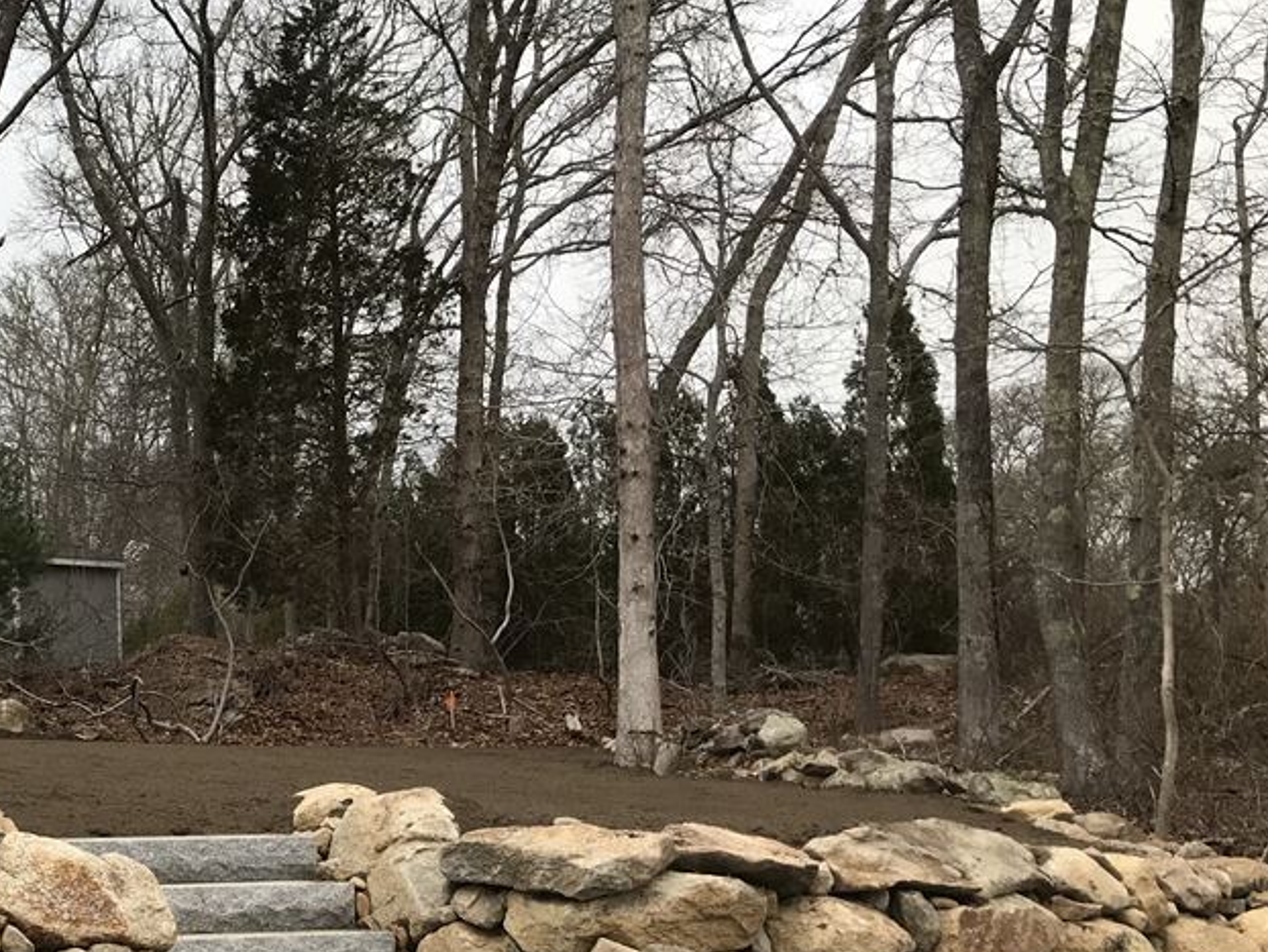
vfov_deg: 26.5
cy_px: 785
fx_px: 1979
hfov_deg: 33.1
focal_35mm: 54
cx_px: 59
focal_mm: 3.99
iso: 20
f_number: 1.8
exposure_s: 1/380
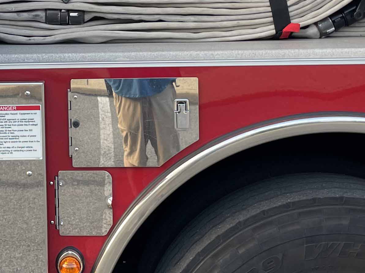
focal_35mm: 88
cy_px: 41
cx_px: 44
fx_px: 928
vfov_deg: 16.6
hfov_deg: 21.8
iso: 40
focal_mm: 4.2
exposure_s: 1/121
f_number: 1.6
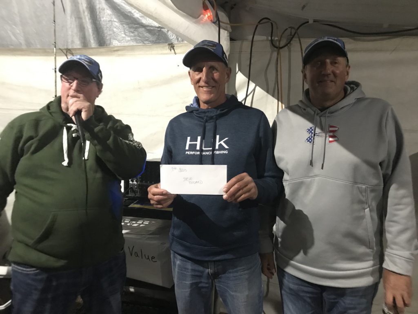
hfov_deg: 63.4
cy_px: 157
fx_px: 338
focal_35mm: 28
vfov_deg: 49.7
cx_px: 209
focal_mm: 3.99
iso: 125
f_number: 1.8
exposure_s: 1/4
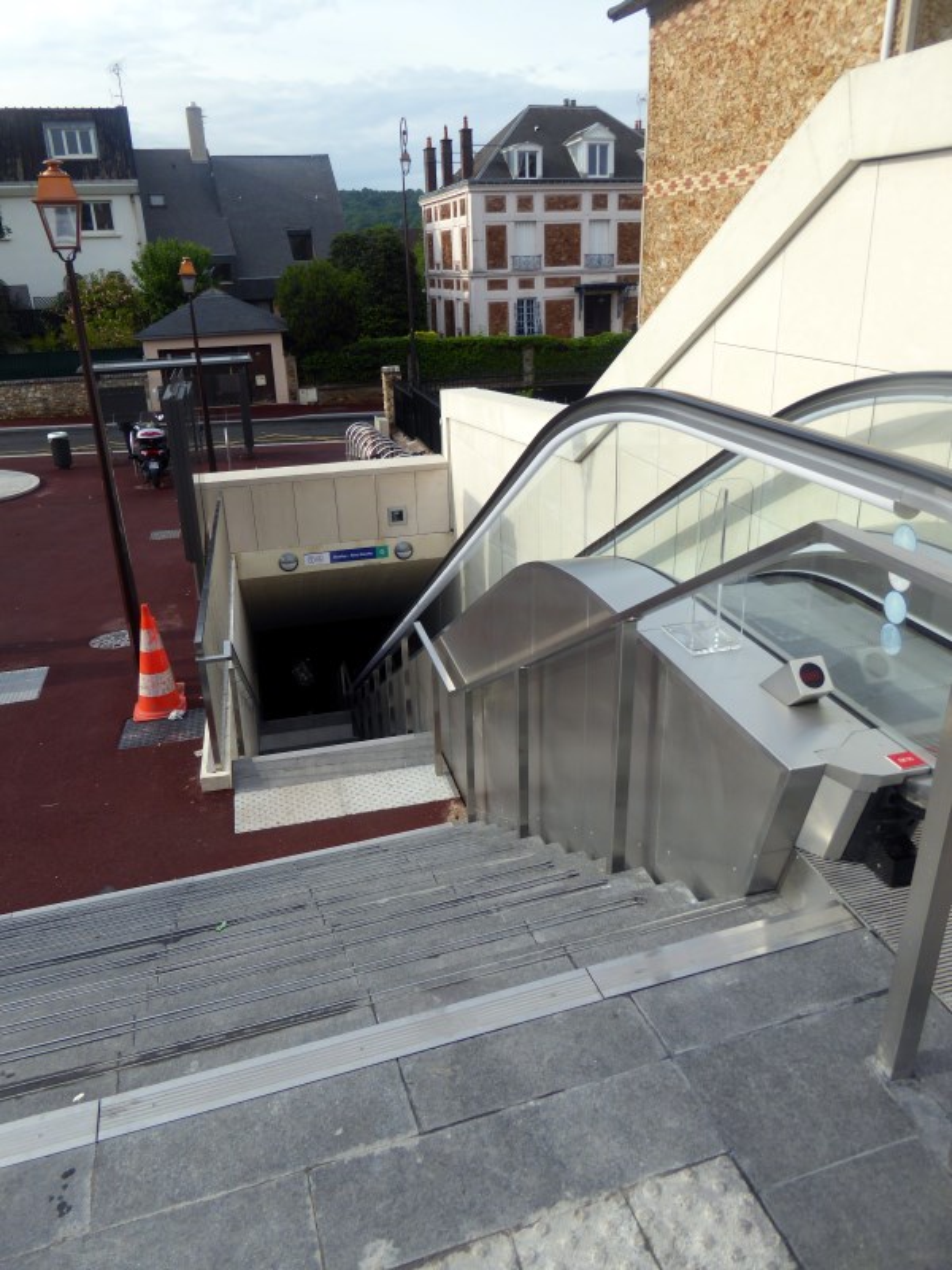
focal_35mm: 25
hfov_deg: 54.9
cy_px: 635
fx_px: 917
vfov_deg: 69.4
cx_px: 476
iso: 100
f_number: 3.3
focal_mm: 4.3
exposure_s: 1/800
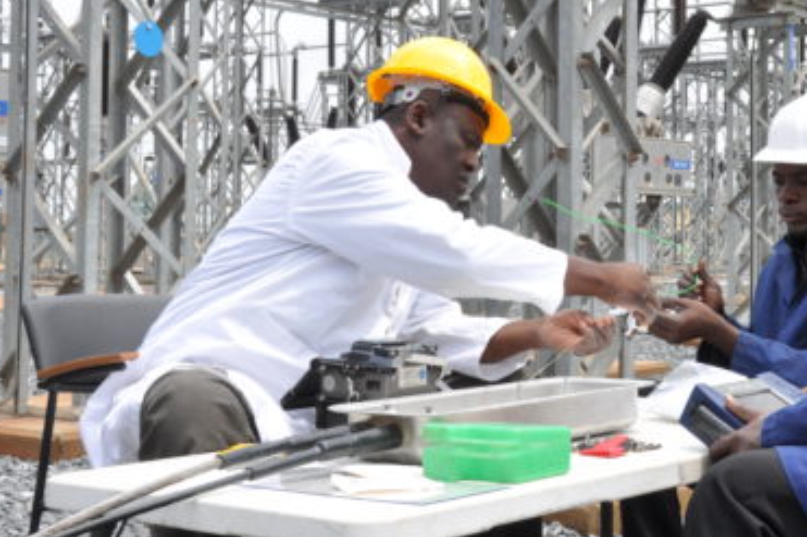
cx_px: 620
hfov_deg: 31.3
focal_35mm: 63
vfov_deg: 21.4
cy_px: 168
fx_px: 1412
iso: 250
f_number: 14
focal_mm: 26
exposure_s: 1/125
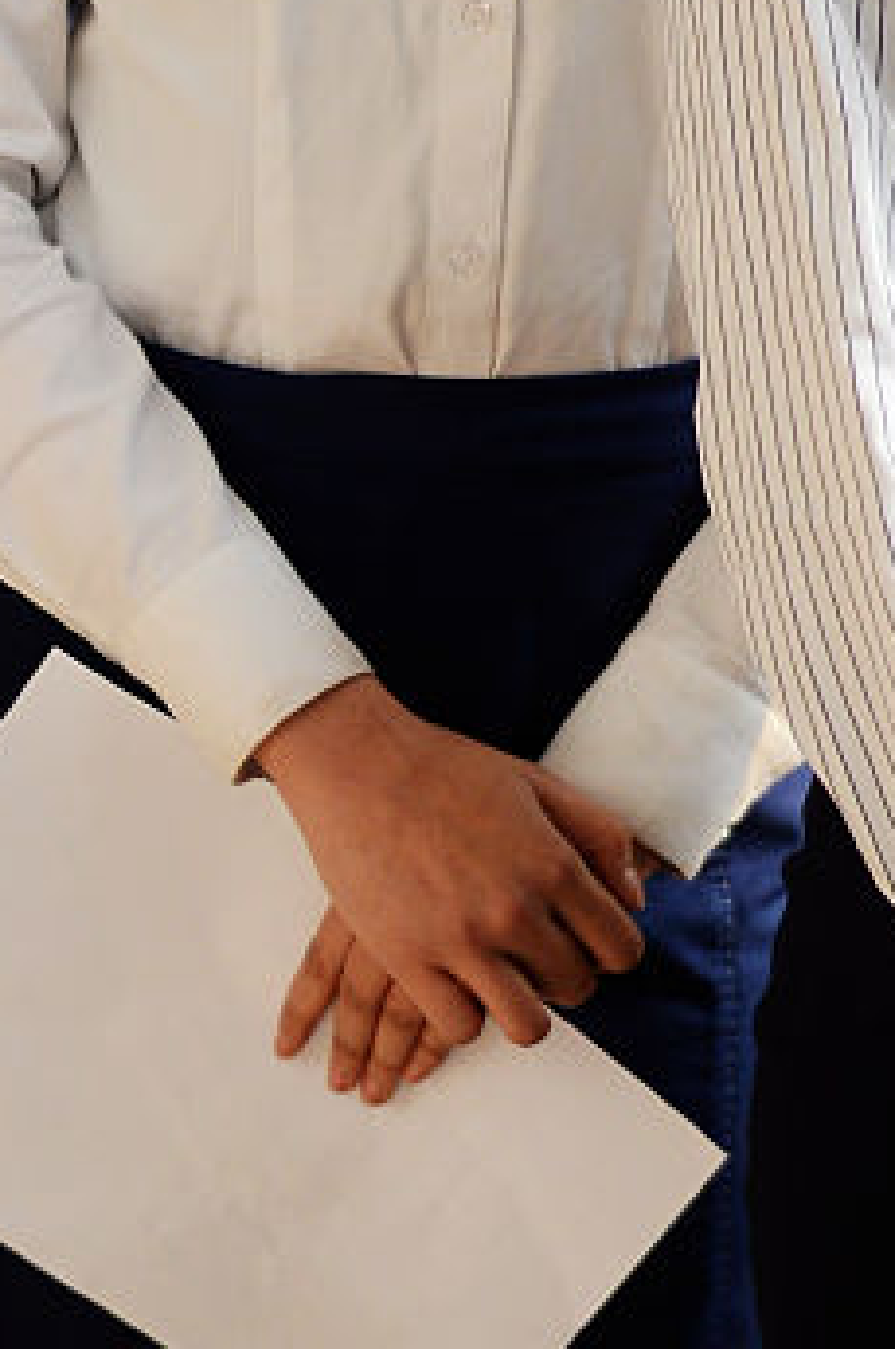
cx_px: 100
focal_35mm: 174
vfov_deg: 11.8
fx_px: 6508
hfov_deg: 7.8
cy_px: 504
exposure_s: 1/4000
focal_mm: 50
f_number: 1.8
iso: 1000
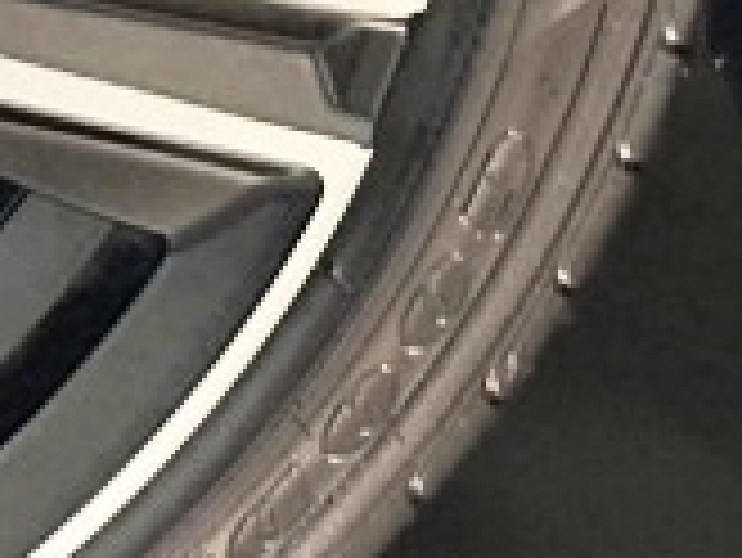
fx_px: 6371
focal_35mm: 297
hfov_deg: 6.4
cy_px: -279
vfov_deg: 5.0
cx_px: -836
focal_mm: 6.86
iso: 640
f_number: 1.78
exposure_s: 1/30
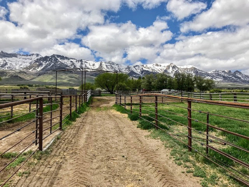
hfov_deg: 63.4
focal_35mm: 28
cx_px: 124
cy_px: 94
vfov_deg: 49.7
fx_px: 201
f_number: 1.8
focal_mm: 3.99
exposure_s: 1/4808
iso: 20
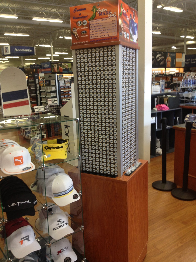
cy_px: 131
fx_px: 264
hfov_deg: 40.7
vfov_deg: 52.6
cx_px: 98
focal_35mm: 35
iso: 50
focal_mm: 4.28
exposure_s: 1/20
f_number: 2.4
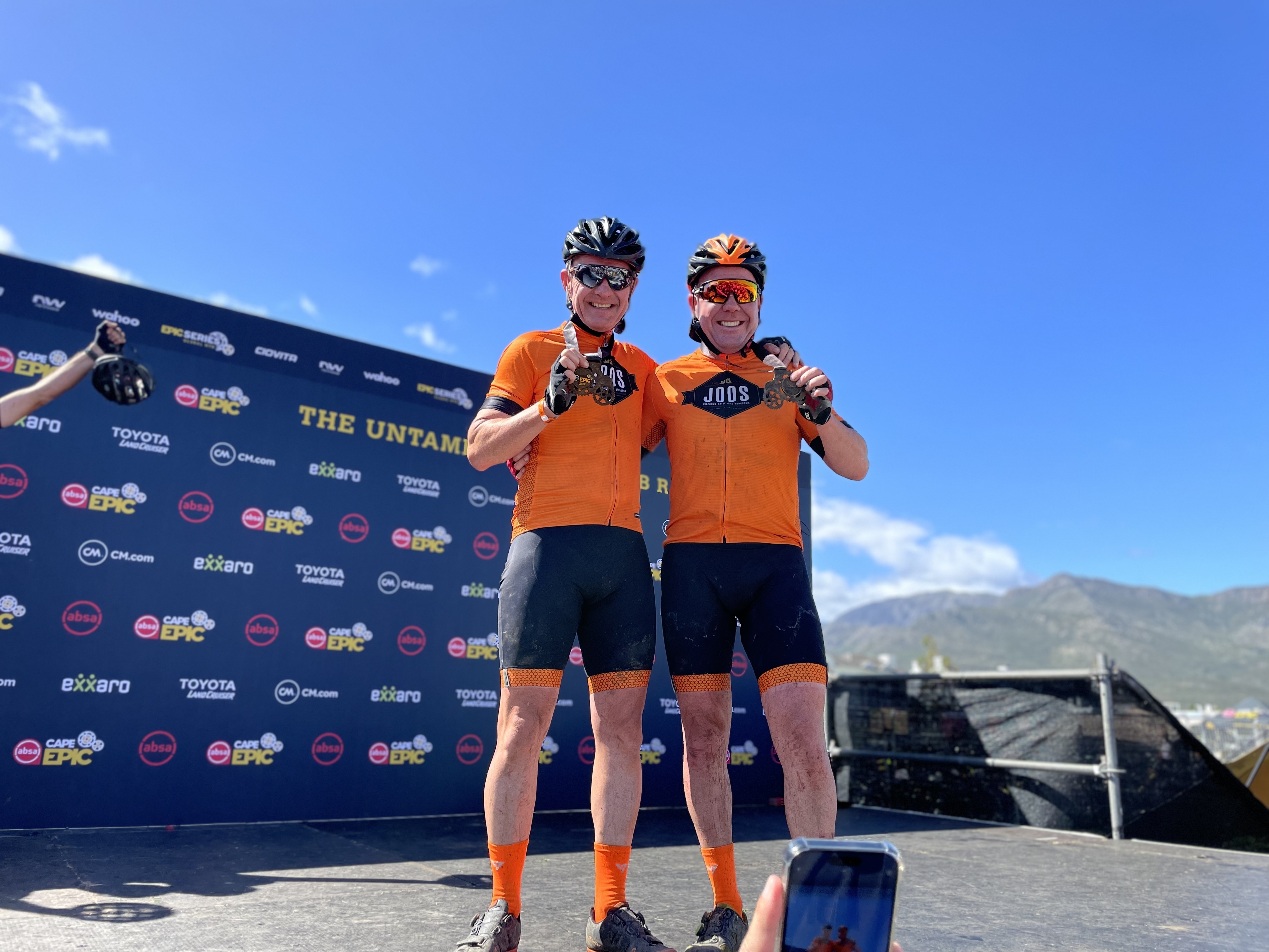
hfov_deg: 67.3
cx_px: 634
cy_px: 476
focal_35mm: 26
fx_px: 953
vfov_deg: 53.1
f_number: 1.6
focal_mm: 4.2
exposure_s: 1/2618
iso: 50
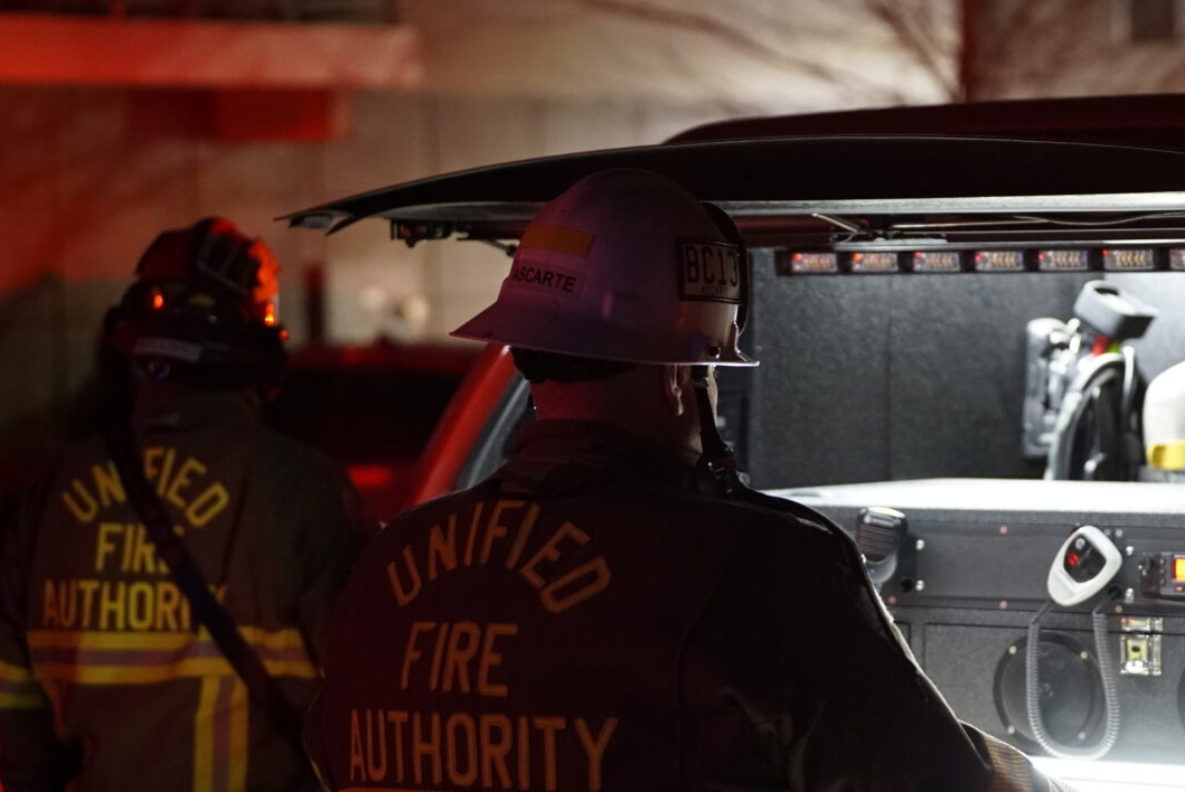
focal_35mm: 116
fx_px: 3821
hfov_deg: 17.6
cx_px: 741
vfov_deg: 11.8
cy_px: 468
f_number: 2.8
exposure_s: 1/160
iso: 5000
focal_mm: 80
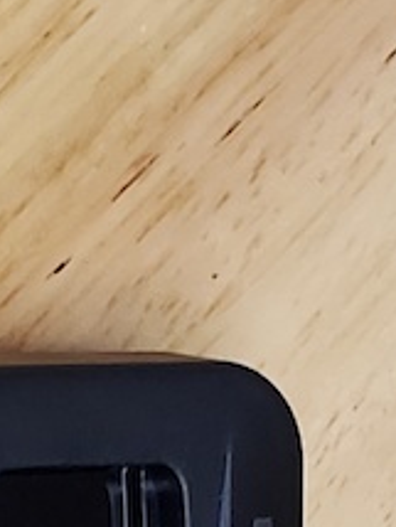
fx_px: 1477
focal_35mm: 97
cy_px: 783
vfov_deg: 18.1
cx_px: -256
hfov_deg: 14.0
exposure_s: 1/40
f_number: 2.4
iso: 250
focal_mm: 4.3
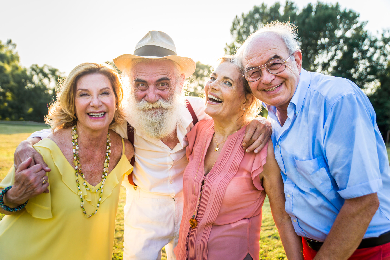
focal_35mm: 32
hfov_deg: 58.7
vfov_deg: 41.2
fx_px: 347
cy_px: 130
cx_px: 195
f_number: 2.8
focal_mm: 32
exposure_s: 1/320
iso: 50
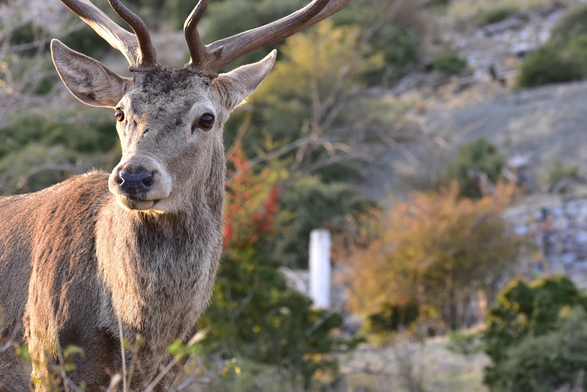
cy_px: 78
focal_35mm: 178
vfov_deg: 7.7
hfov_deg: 11.5
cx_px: 120
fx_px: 2904
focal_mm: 105
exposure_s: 1/100
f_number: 5.6
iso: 500
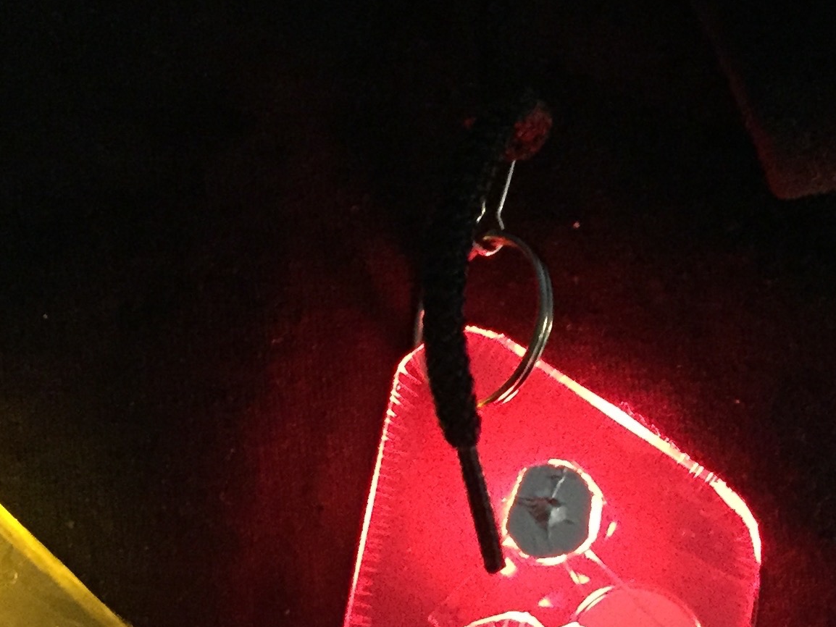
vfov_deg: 17.7
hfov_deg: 23.8
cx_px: 487
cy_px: 571
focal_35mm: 82
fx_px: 1981
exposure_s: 1/15
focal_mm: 4.15
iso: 1250
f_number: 2.2
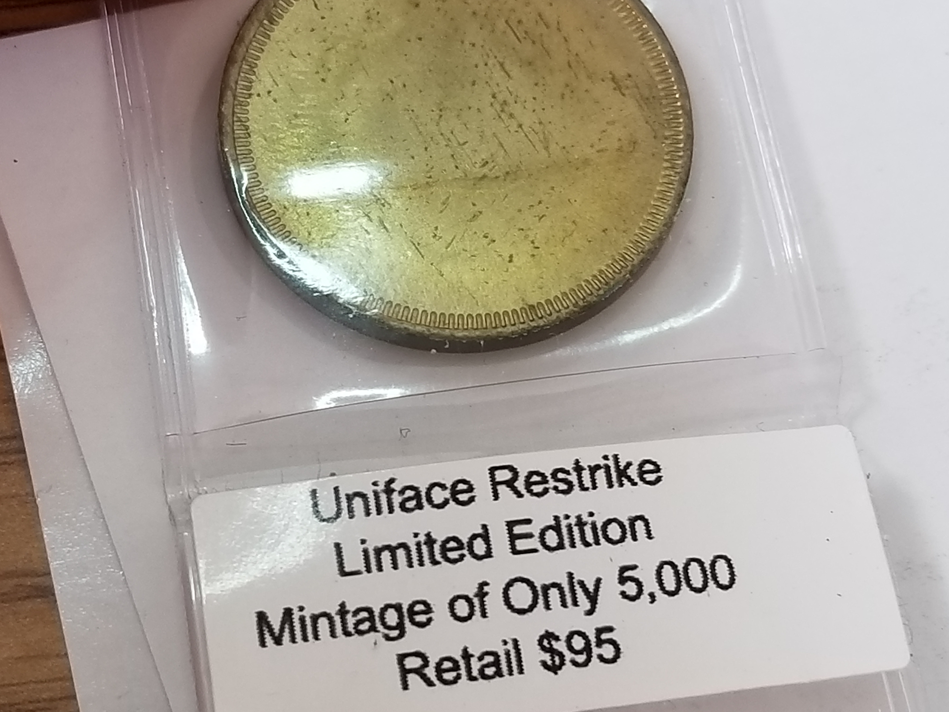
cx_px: 474
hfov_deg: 67.3
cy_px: 356
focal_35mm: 26
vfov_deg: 53.1
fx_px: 713
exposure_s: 1/60
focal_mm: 4.25
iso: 80
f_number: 1.7
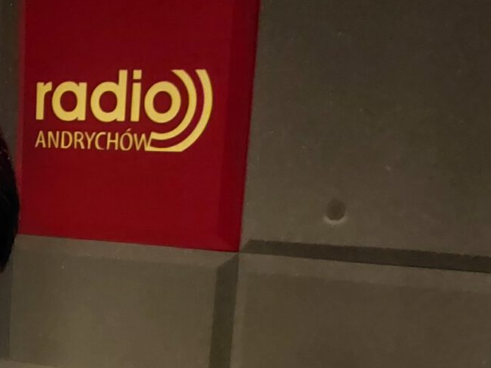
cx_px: 17
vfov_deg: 16.2
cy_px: 370
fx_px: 1262
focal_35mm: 89
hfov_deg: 21.4
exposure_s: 1/33
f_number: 1.8
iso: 320
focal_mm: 4.6
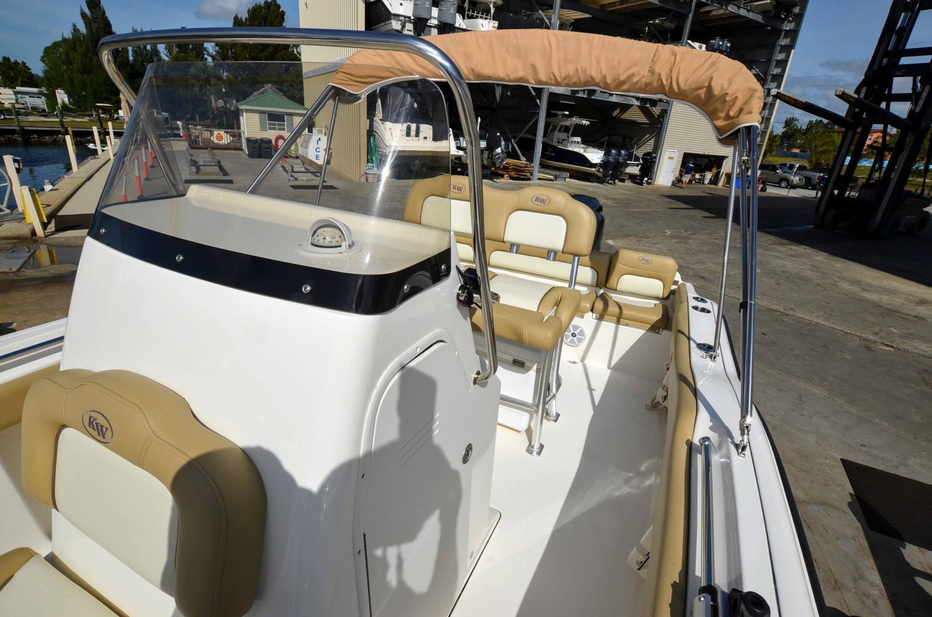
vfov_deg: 69.4
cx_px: 466
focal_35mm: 17
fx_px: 446
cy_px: 308
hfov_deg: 92.6
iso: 100
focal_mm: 11.5
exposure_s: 1/500
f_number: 11
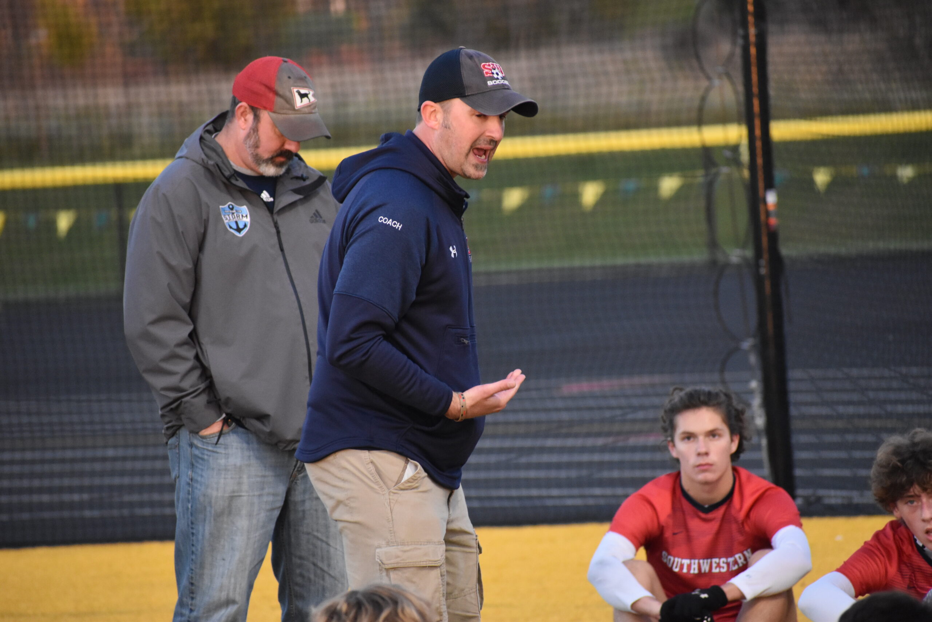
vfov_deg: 4.2
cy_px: 311
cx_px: 466
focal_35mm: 330
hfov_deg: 6.2
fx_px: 8543
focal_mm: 220
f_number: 5.6
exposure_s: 1/500
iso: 2500
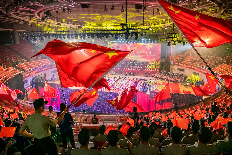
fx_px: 155
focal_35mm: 24
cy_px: 78
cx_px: 116
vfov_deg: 53.1
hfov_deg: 73.7
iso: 1800
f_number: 4
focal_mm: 24
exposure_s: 1/250
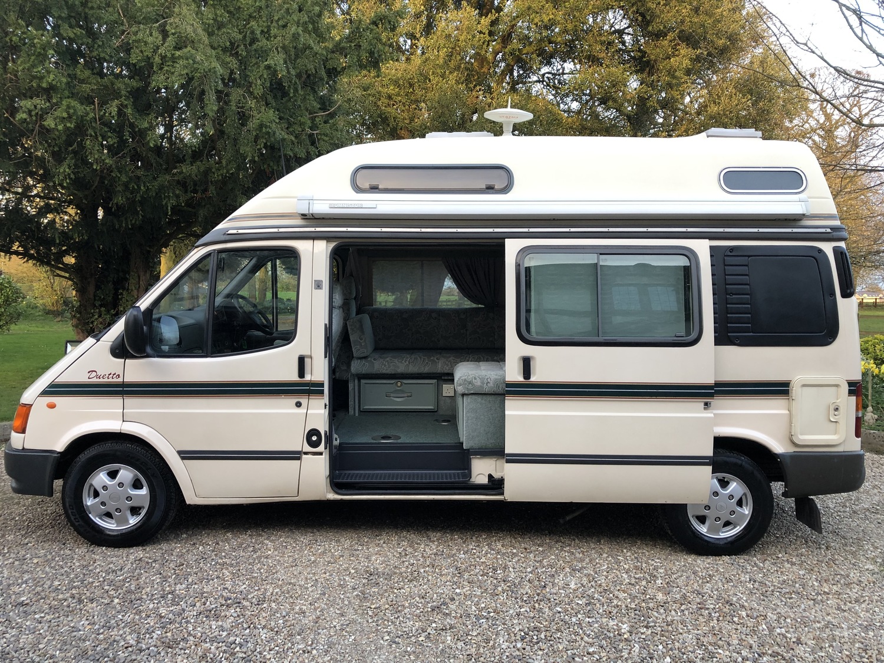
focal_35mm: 28
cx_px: 442
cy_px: 332
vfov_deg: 49.7
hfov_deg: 63.4
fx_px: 715
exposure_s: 1/40
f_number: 1.8
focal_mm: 3.99
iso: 25
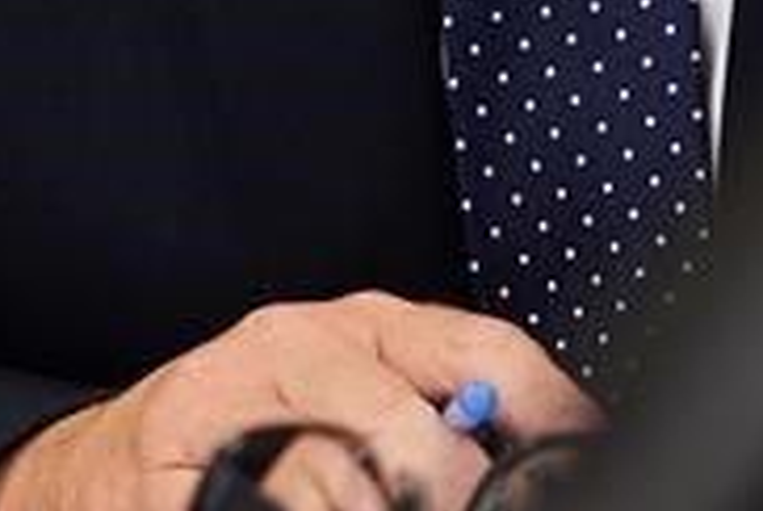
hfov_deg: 2.3
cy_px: -735
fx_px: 18957
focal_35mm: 893
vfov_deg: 1.5
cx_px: -830
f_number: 4
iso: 2000
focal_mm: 159
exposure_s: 1/125
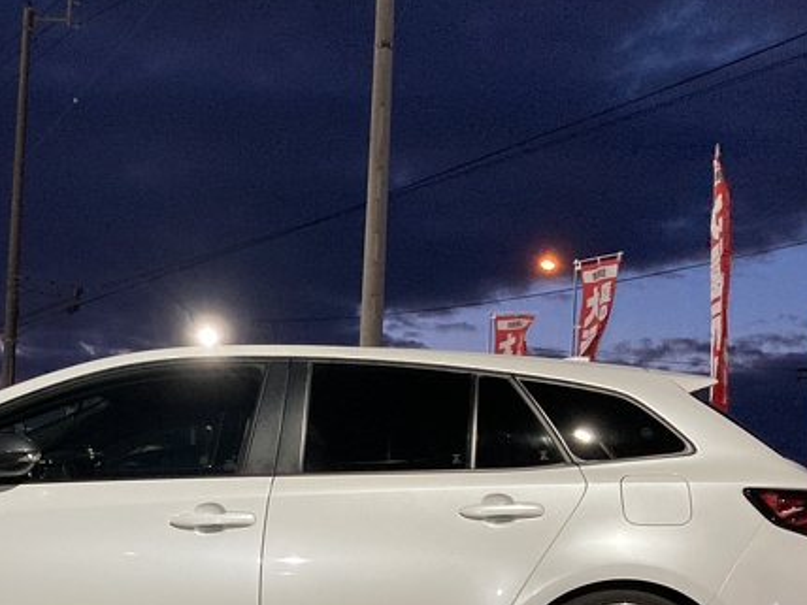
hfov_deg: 29.0
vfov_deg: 21.9
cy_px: 509
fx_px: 1539
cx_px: 209
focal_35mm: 66
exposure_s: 1/43
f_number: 1.8
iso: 320
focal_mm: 3.99
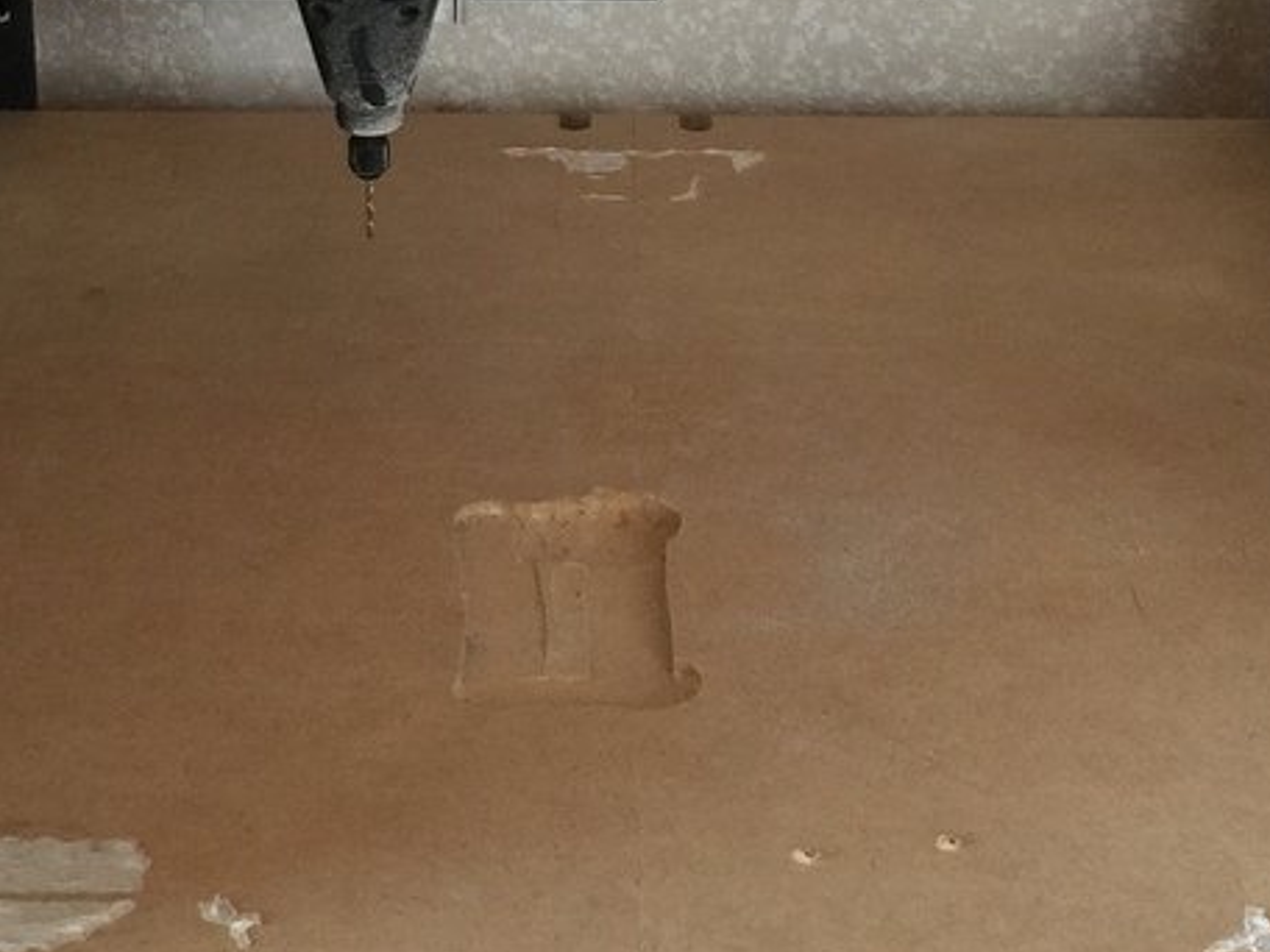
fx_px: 3265
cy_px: -70
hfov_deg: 22.0
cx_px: 588
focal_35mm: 89
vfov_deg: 16.2
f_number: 2.2
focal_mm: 4.15
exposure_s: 1/15
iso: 64
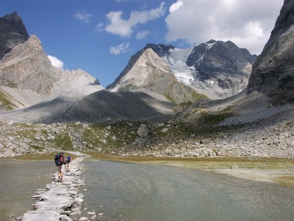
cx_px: 167
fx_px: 280
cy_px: 123
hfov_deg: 55.2
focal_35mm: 33
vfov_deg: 42.9
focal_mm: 7.6
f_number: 7.1
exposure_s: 1/400
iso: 64
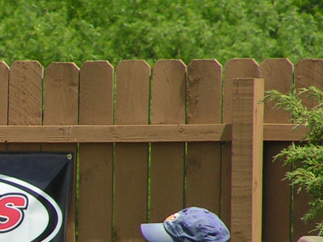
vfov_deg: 1.2
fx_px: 11361
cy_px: 230
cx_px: -101
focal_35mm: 1218
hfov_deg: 1.6
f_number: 4.5
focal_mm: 61.8
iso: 50
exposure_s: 1/400
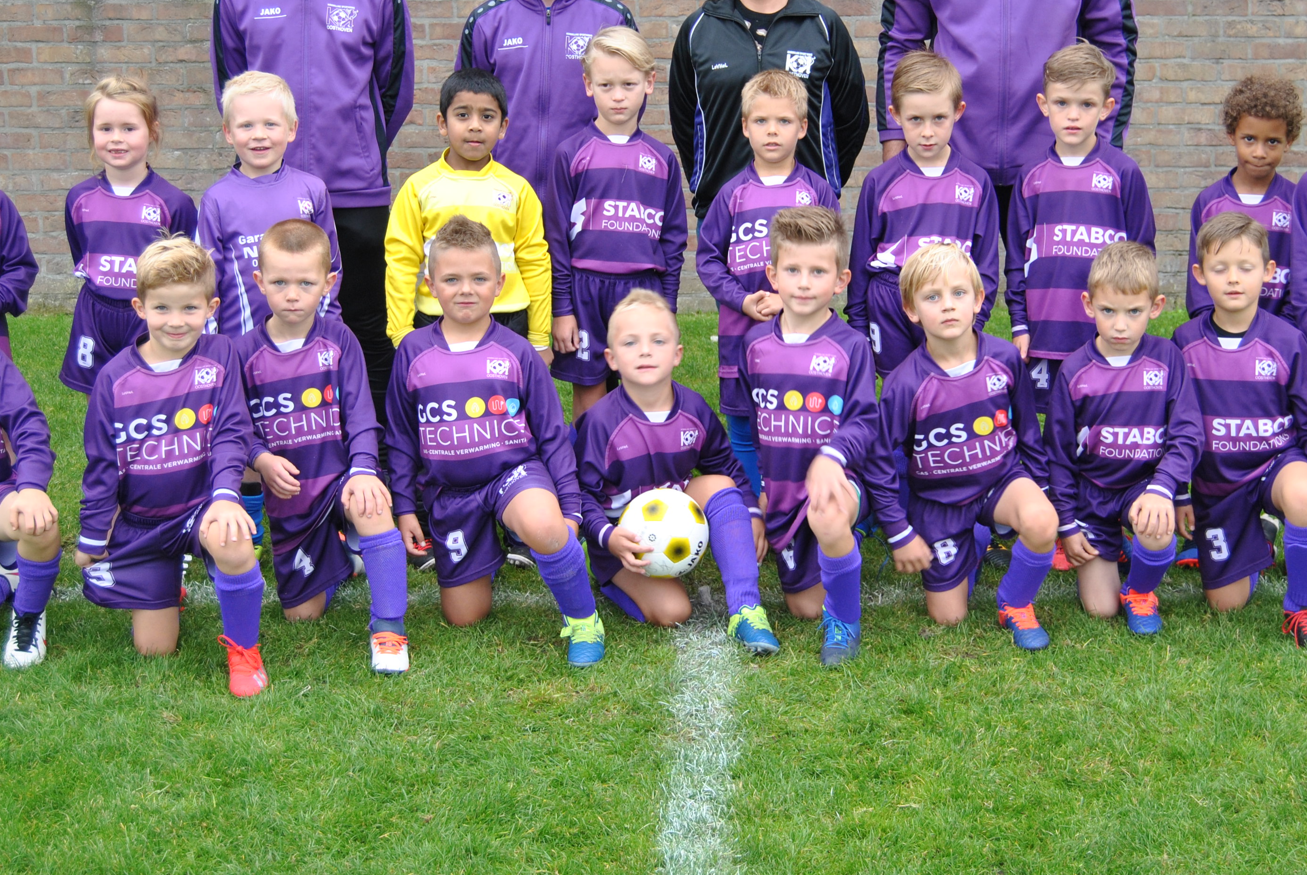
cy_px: 306
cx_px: 688
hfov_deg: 31.9
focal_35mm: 63
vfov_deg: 21.6
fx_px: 2290
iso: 200
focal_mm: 30
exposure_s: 1/40
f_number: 4.2
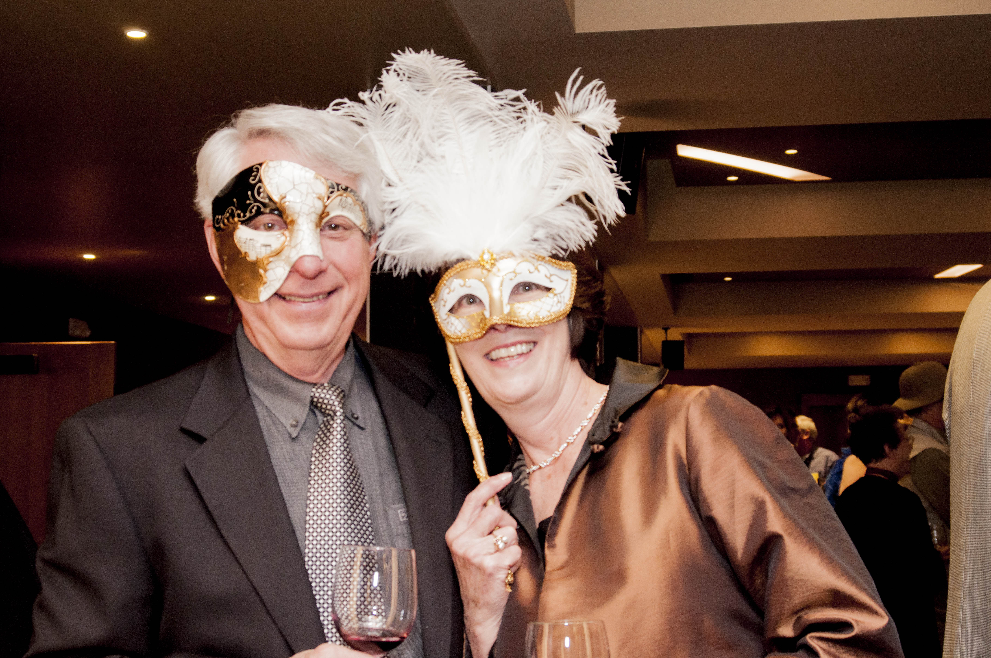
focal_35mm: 52
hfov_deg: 37.9
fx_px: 1443
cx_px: 496
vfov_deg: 25.7
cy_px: 329
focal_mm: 35
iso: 500
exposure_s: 1/60
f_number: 6.3
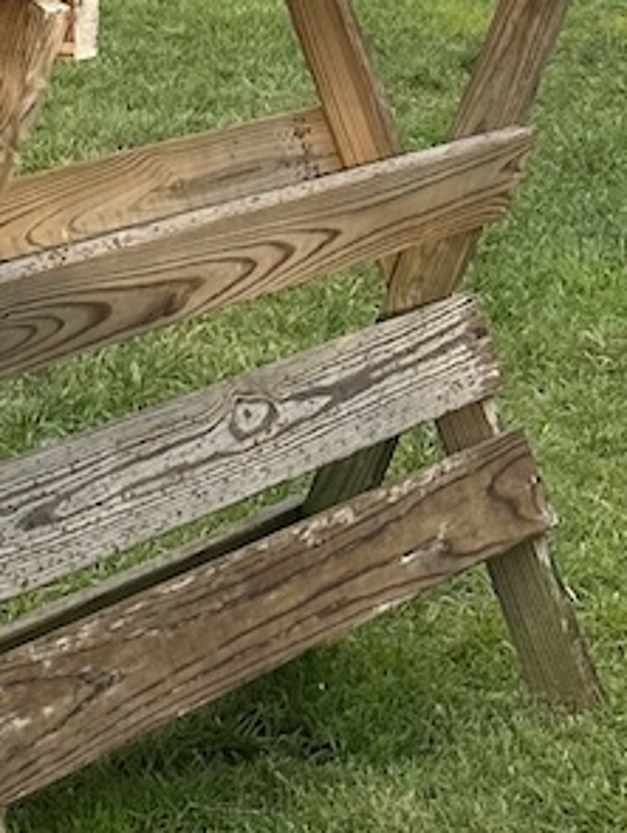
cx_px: 491
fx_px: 3133
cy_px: -472
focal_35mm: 130
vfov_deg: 14.1
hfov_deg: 11.4
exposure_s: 1/2732
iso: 80
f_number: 1.78
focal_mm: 6.86
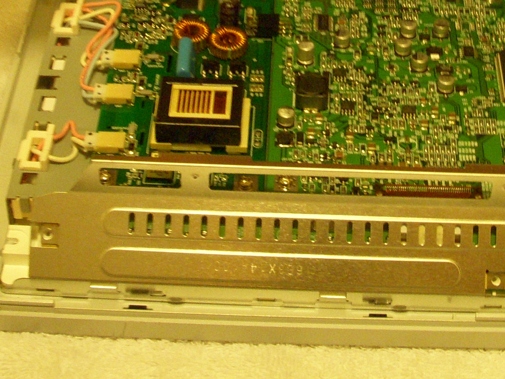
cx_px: 345
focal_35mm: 92
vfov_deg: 15.8
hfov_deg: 21.2
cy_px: 2
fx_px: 1342
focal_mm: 6.3
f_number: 3.3
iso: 400
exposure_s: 1/8
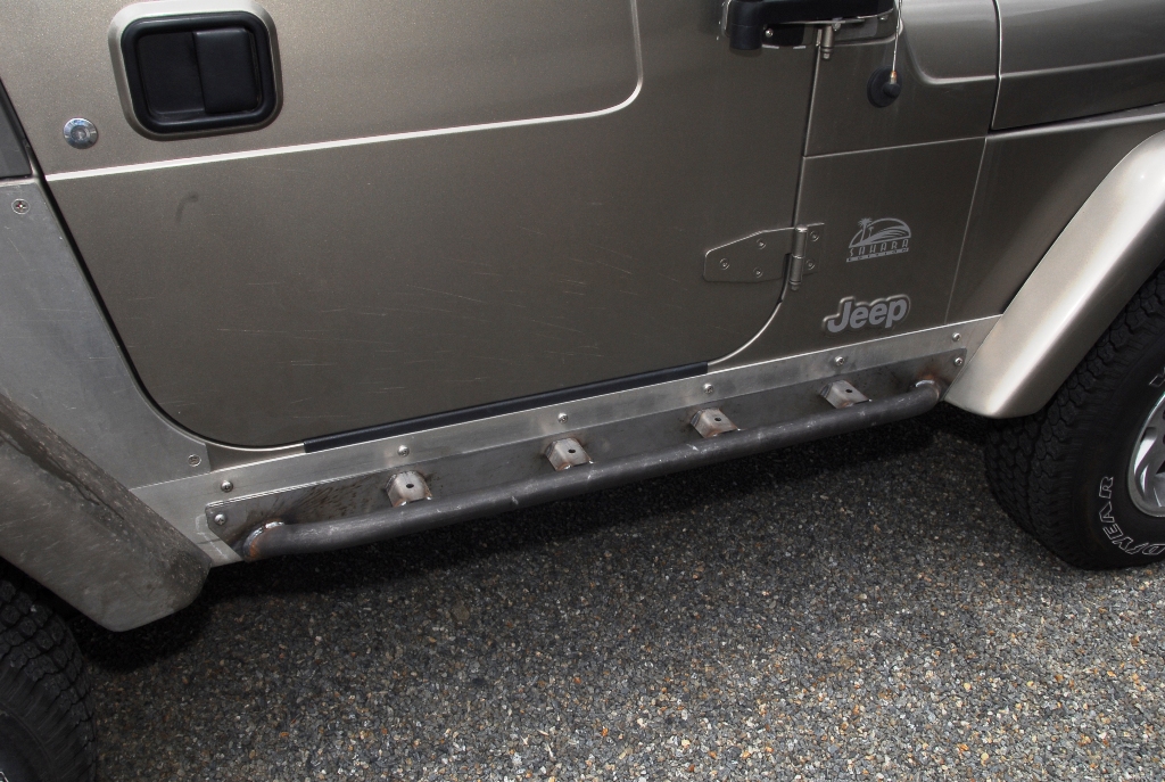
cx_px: 582
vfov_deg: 40.1
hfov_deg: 57.1
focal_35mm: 33
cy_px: 391
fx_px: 1070
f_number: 18
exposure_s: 1/60
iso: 200
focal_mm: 22
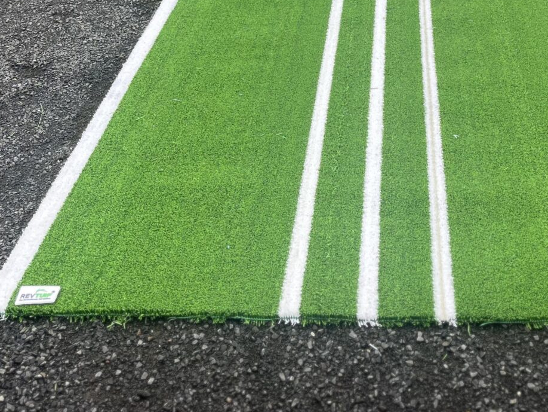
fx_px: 918
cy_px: -9
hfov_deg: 32.9
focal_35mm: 58
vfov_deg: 24.0
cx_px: 378
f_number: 1.6
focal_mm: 5.1
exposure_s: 1/121
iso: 40
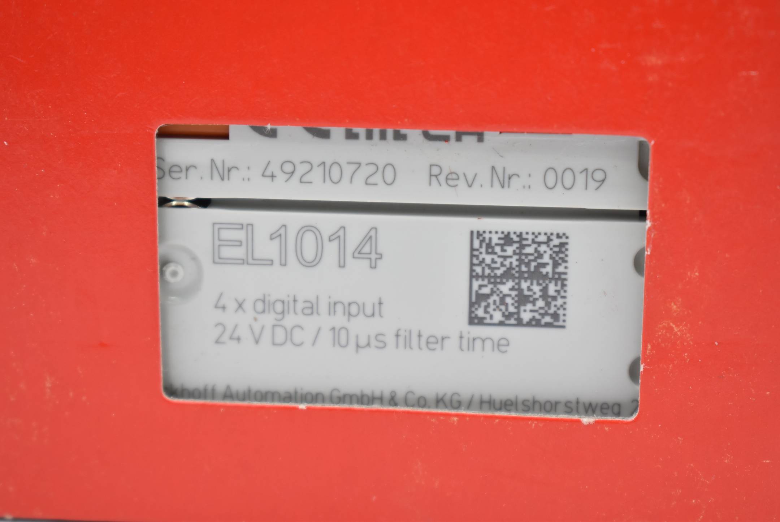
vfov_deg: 16.6
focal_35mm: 82
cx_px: 390
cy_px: 261
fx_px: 1789
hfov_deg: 24.6
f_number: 5.6
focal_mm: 55
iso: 640
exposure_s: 1/100
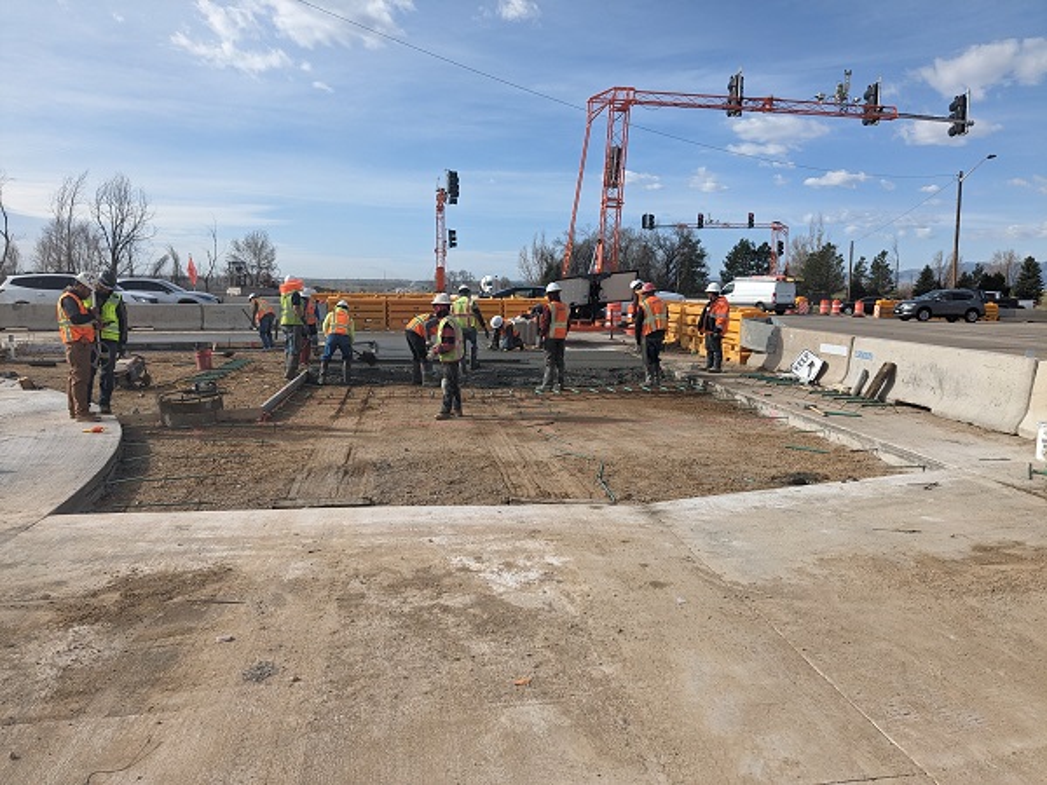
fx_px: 817
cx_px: 524
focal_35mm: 27
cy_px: 392
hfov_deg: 65.3
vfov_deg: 51.4
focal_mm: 4.38
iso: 56
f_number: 1.73
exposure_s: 1/2597
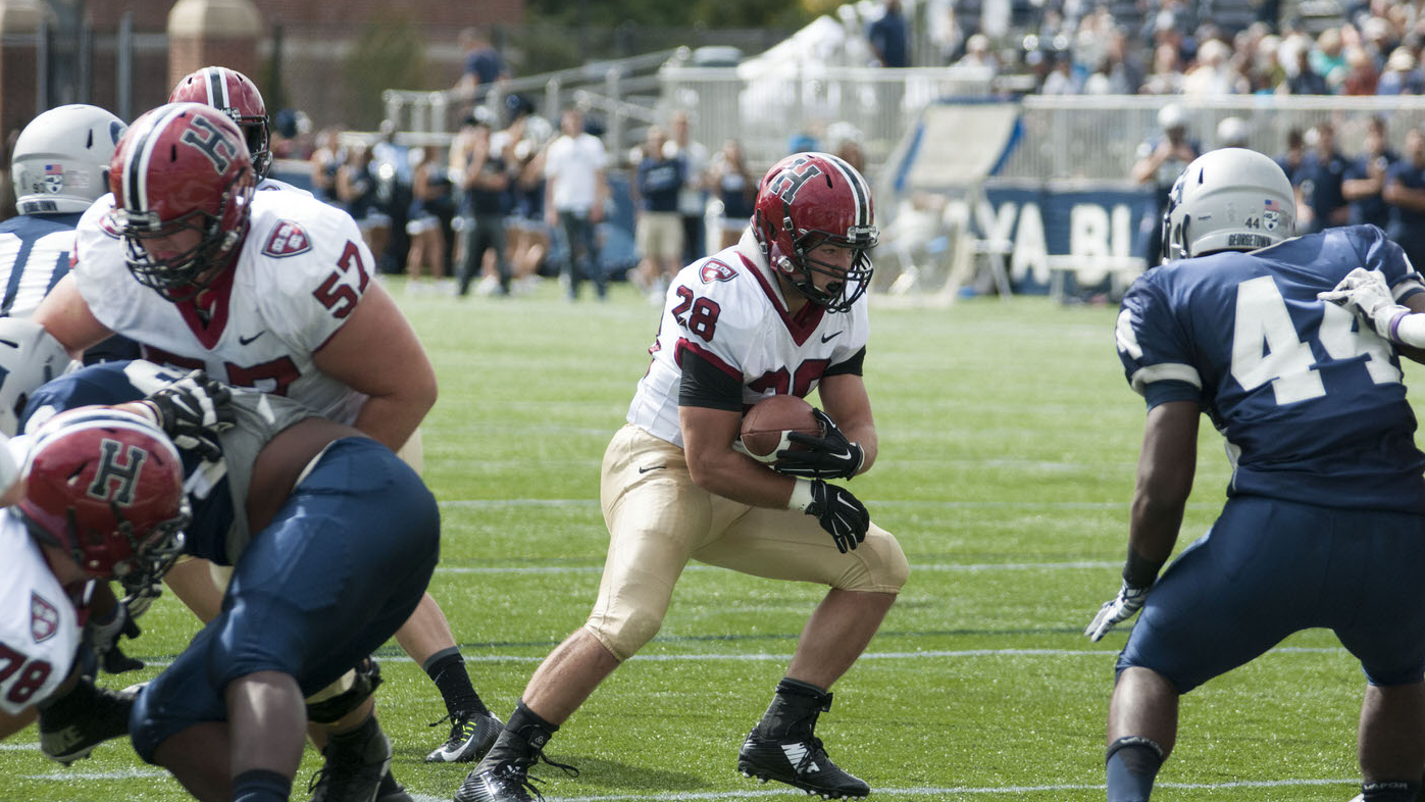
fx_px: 8918
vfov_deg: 5.1
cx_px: 713
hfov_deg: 9.1
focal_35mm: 236
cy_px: 381
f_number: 3.5
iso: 400
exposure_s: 1/3200
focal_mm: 150
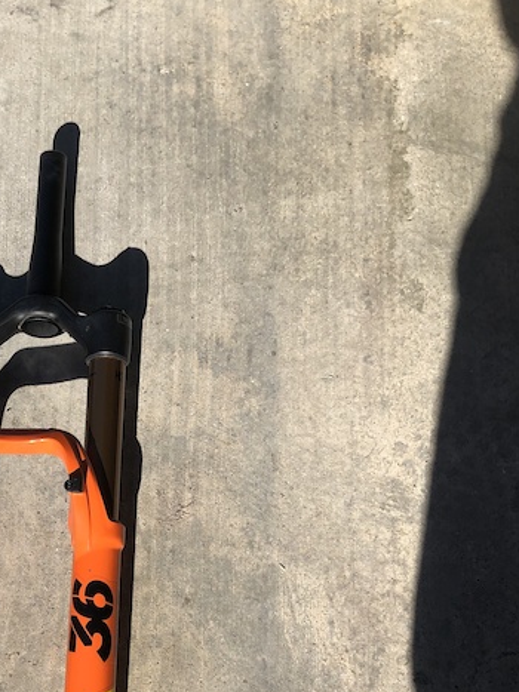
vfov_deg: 38.3
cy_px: 542
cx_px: 89
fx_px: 960
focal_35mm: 48
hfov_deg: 29.4
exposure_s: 1/2404
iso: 20
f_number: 1.8
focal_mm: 3.99
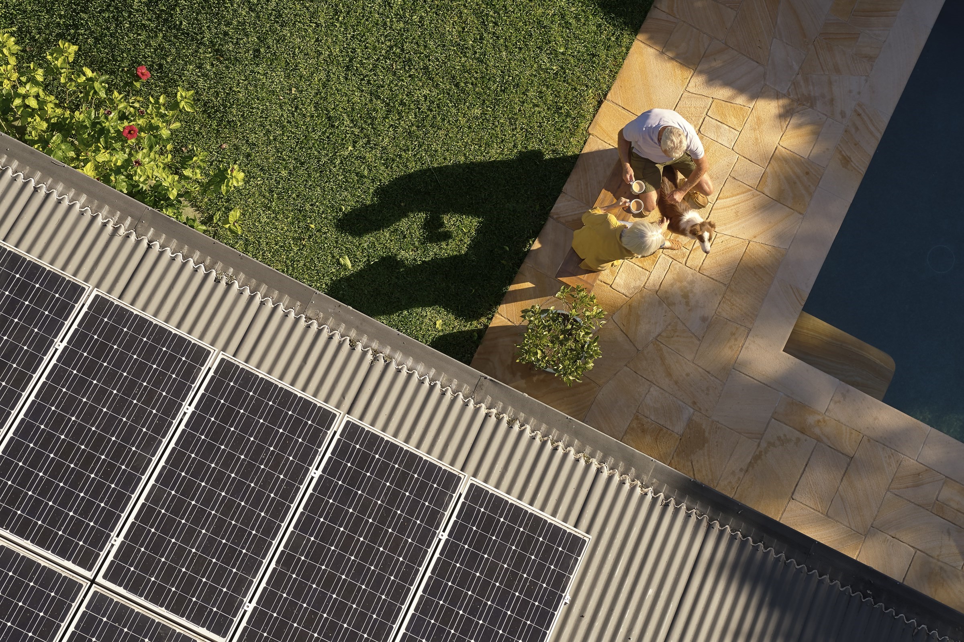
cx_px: 482
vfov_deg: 18.2
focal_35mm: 75
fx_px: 2007
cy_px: 321
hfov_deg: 27.0
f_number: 5.6
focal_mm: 50
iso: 100
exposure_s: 1/160
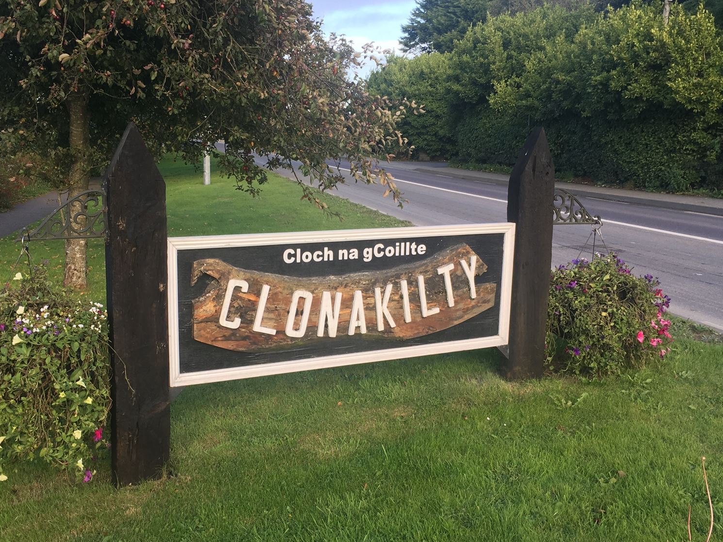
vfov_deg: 35.9
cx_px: 295
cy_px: 304
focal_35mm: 40
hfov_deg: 46.6
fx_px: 836
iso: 25
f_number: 2.2
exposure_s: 1/130
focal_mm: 4.15
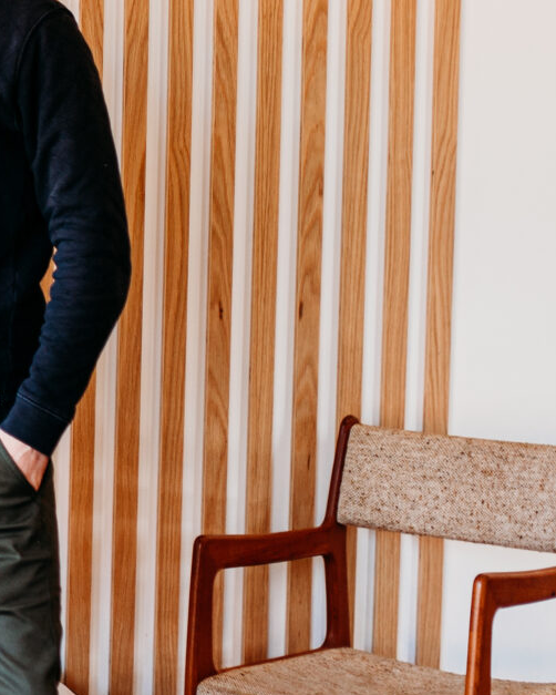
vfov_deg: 14.4
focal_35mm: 134
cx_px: -491
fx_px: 2755
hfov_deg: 10.7
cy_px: 350
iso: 200
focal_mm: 35
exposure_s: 1/320
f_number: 2
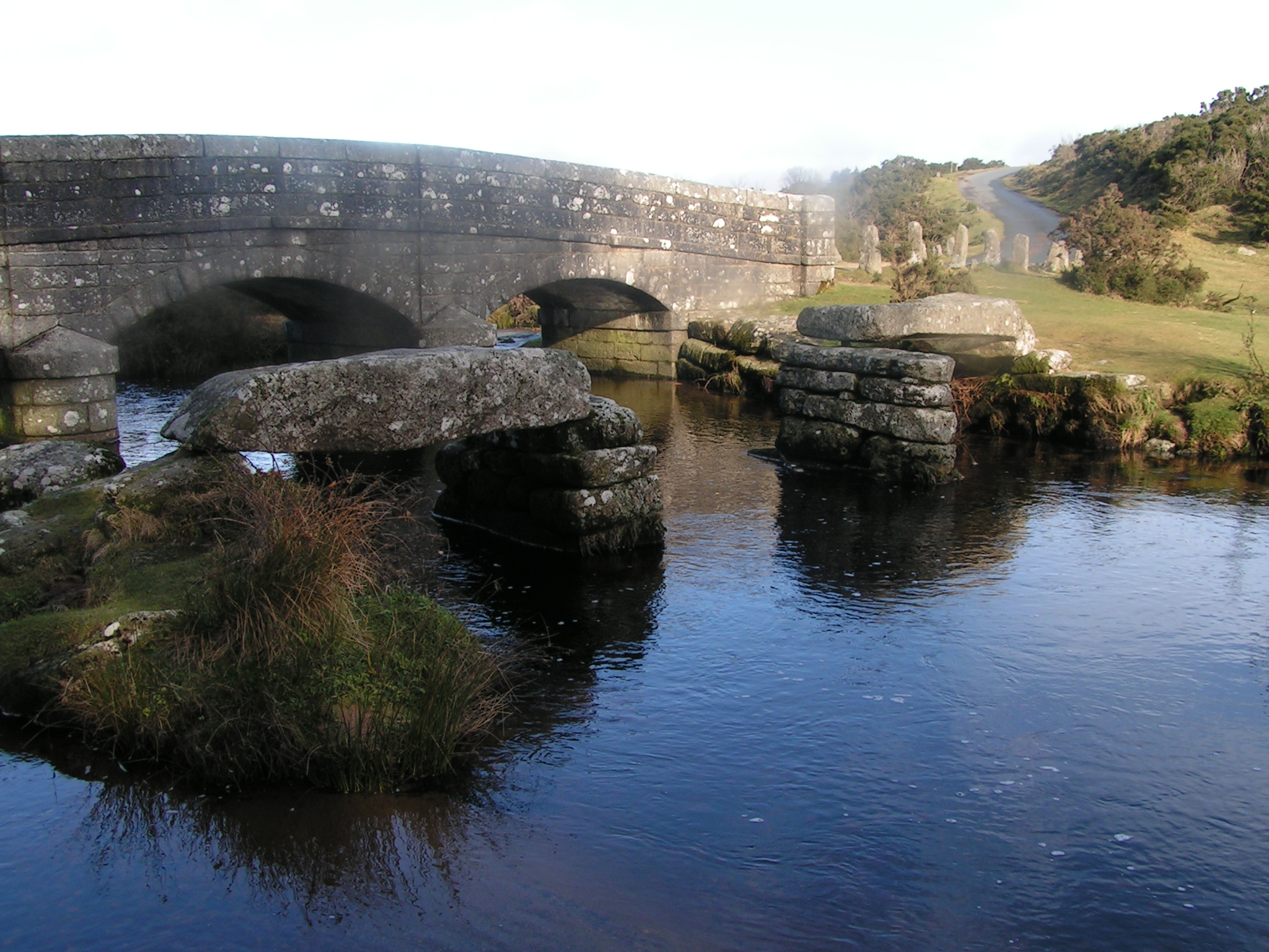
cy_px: 476
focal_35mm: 38
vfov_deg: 37.7
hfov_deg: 49.0
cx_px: 634
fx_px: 1393
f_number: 5.6
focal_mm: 5.8
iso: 50
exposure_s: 1/100
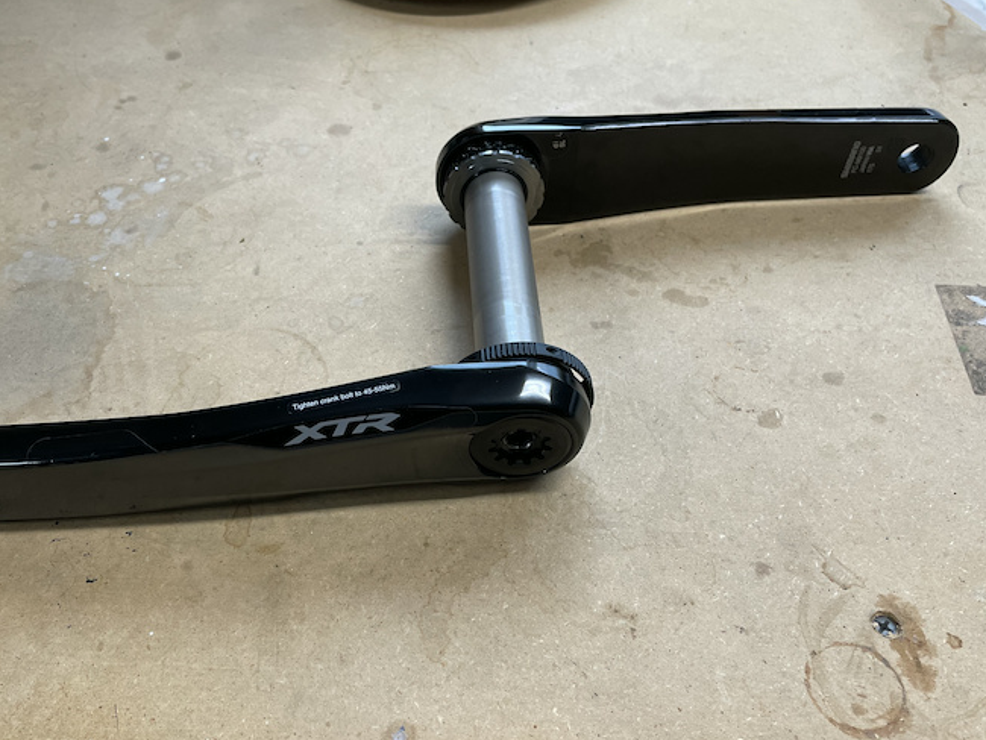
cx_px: 423
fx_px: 912
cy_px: 409
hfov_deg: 56.6
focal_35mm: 32
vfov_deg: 44.1
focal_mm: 4.2
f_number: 1.6
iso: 125
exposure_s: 1/120
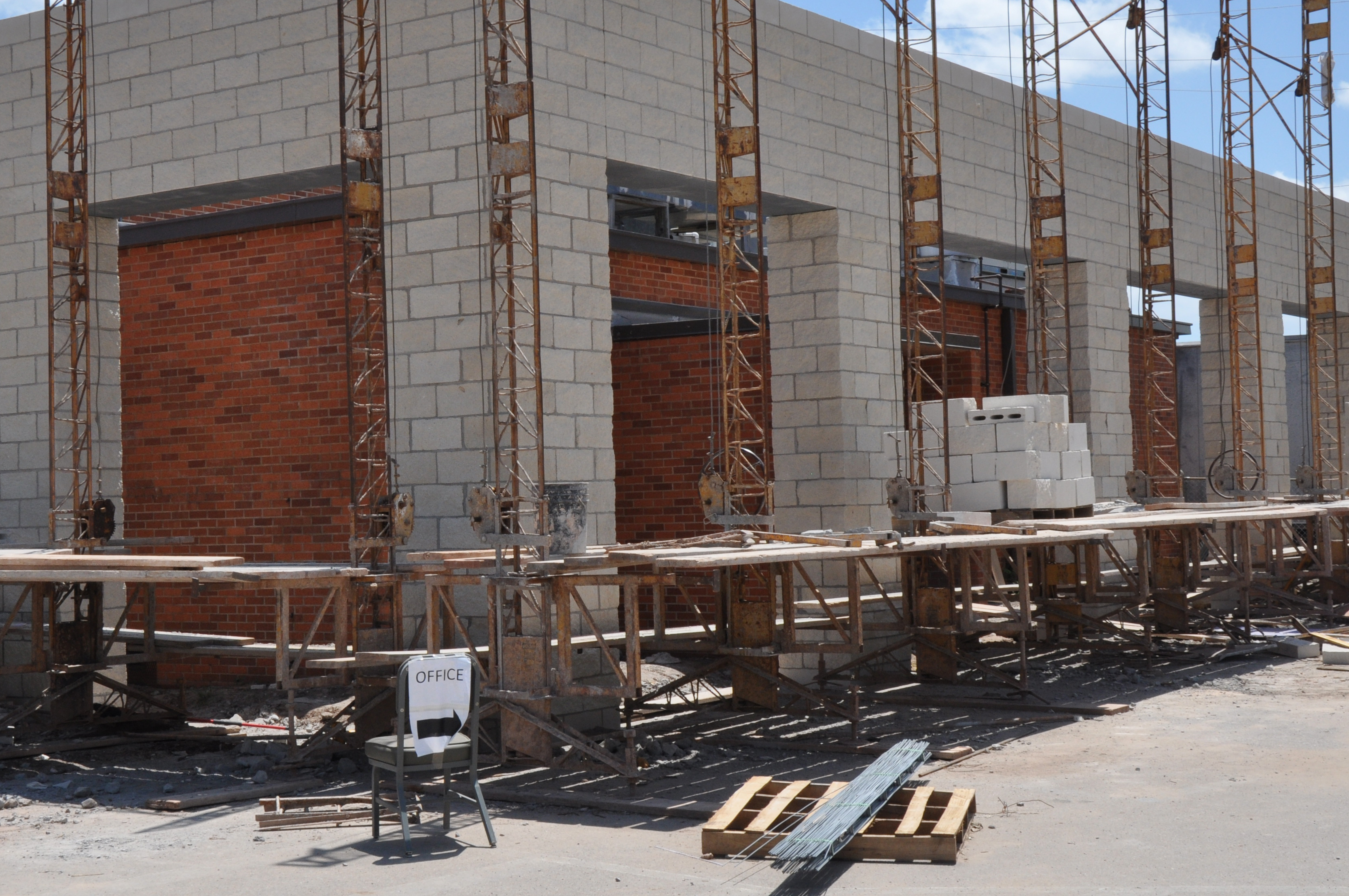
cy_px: 426
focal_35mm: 54
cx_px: 546
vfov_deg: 25.0
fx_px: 2021
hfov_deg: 36.8
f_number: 16
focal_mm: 28
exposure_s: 1/250
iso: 400
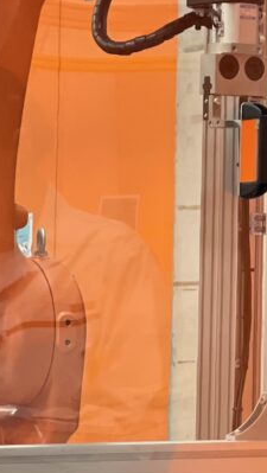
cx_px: 418
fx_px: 2538
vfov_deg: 10.6
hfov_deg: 5.9
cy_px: 158
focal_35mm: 202
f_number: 2
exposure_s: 1/33
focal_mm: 6
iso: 250
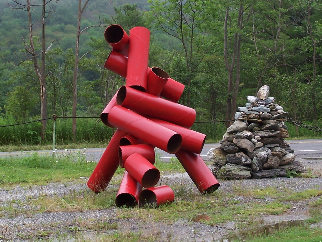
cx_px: 161
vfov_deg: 21.9
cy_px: 121
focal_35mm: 67
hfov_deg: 29.0
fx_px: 623
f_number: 3.2
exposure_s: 1/80
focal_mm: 11.1
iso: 80
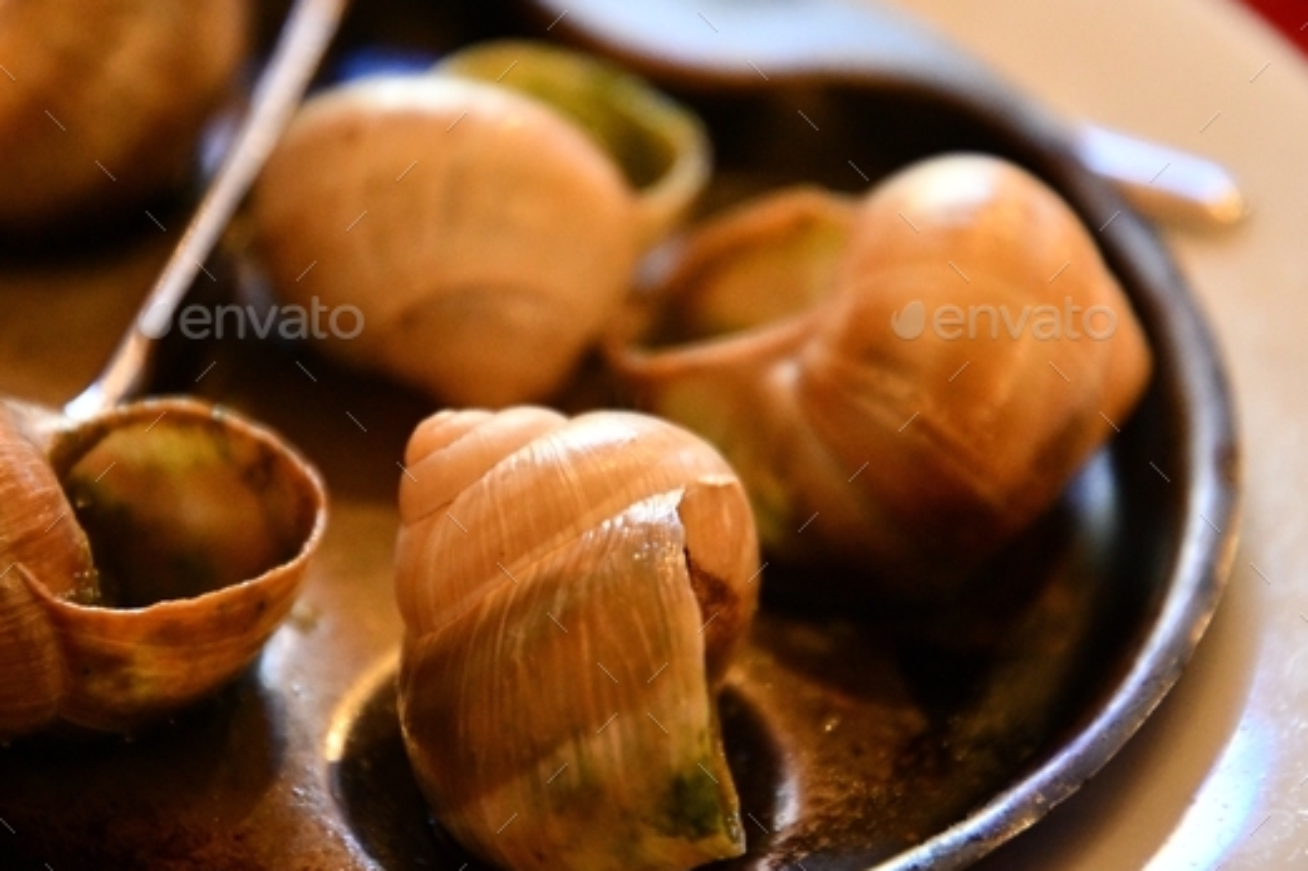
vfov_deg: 10.1
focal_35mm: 136
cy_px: 438
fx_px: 4939
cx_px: 620
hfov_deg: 15.1
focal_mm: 80
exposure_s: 1/60
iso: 8000
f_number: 4
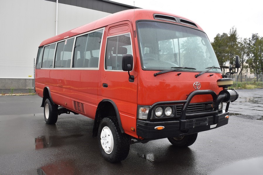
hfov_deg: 59.5
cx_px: 132
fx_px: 230
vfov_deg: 41.8
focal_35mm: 32
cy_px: 88
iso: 320
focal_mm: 21
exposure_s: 1/250
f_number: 8
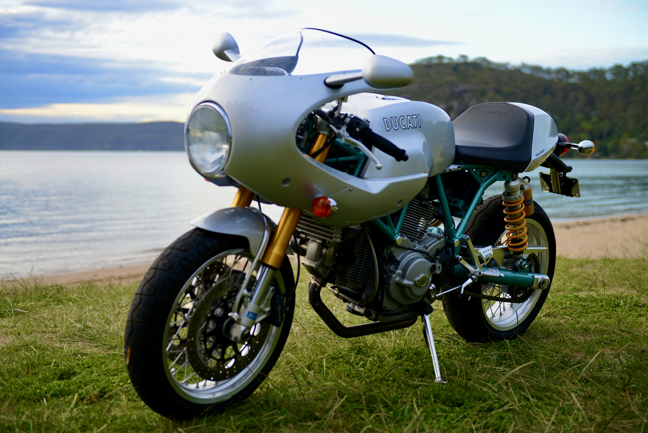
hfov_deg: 41.1
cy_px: 216
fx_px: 864
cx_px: 324
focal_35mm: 48
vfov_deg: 28.1
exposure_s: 1/640
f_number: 2.8
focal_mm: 48
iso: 450
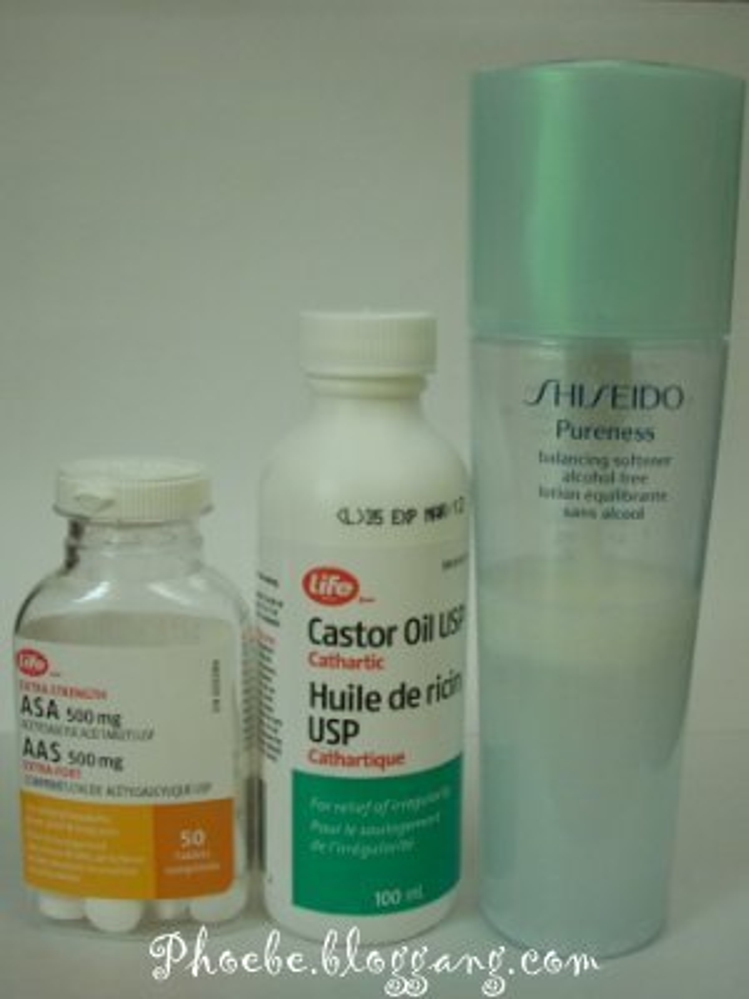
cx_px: 374
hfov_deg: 38.7
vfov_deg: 50.1
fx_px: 1067
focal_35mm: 37
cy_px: 500
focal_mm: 6.2
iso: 200
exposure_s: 1/7
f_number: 2.8
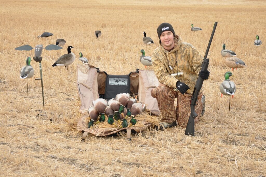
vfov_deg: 22.6
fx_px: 443
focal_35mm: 60
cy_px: 88
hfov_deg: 33.4
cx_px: 133
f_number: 4.5
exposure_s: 1/50
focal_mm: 40
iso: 200
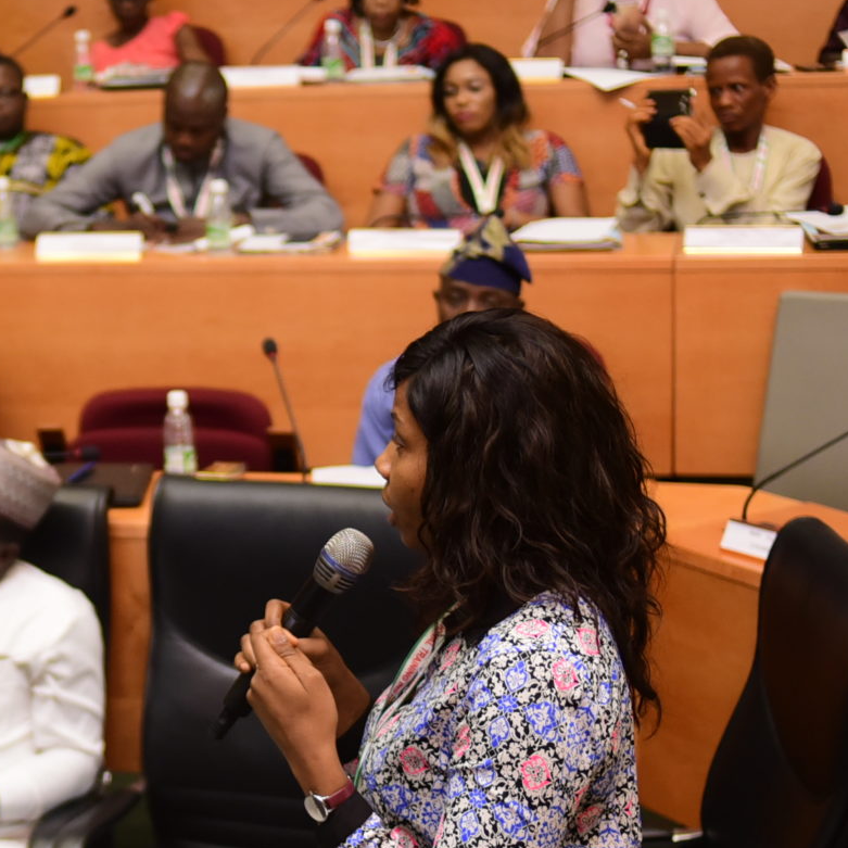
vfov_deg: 22.2
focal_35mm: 78
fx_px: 2162
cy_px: 465
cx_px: 43
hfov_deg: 21.6
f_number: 2
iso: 2000
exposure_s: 1/100
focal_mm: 35
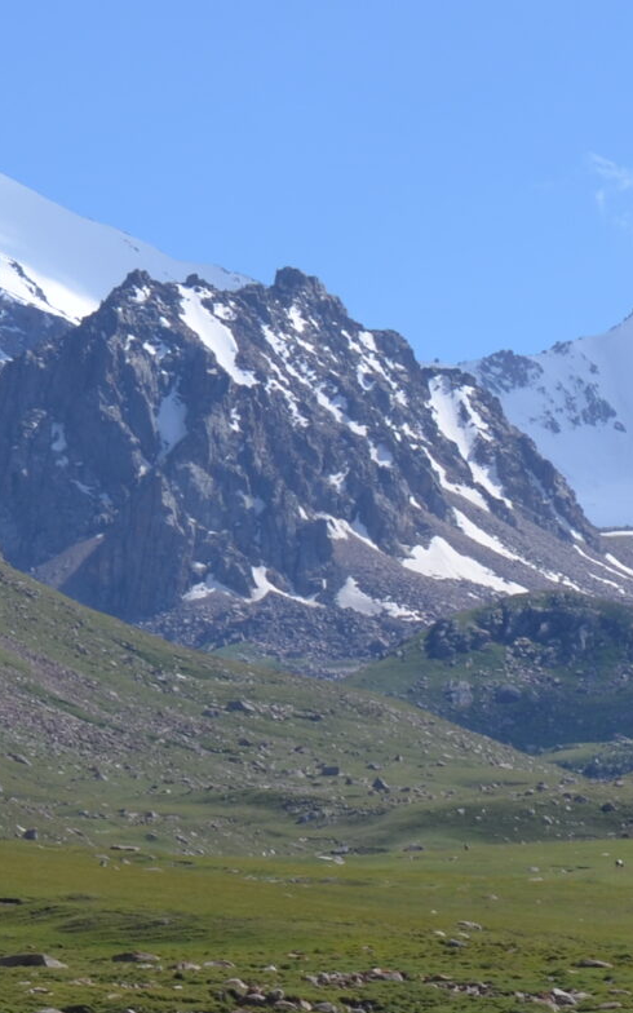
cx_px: 802
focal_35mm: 289
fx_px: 7977
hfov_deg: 4.5
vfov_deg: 7.2
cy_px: 1084
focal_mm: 58
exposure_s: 1/250
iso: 100
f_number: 8
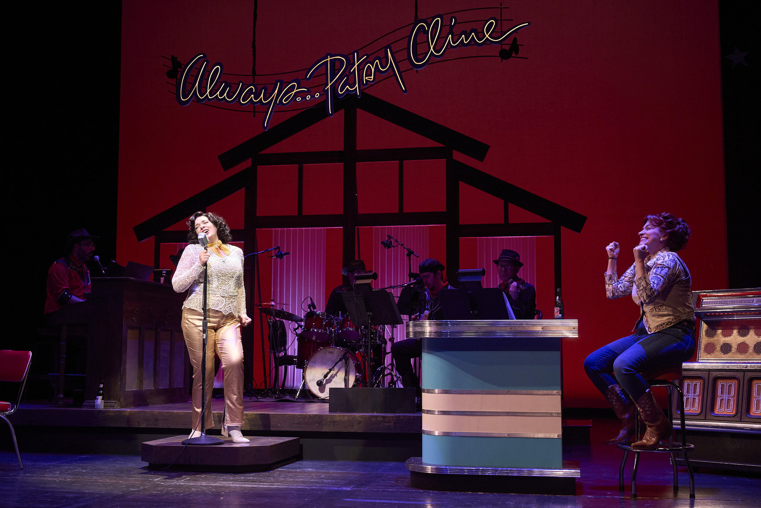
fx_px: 951
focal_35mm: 45
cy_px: 254
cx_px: 380
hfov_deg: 43.6
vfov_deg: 29.9
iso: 3200
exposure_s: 1/500
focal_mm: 45
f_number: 5
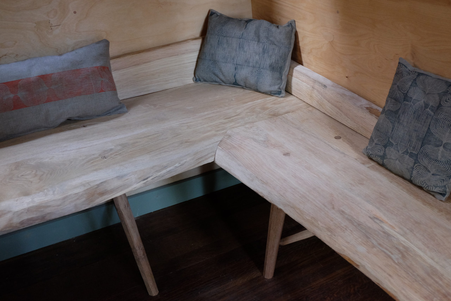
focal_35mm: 38
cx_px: 226
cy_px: 150
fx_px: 476
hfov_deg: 50.7
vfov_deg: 35.1
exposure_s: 1/30
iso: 2500
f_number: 4.5
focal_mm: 25.6
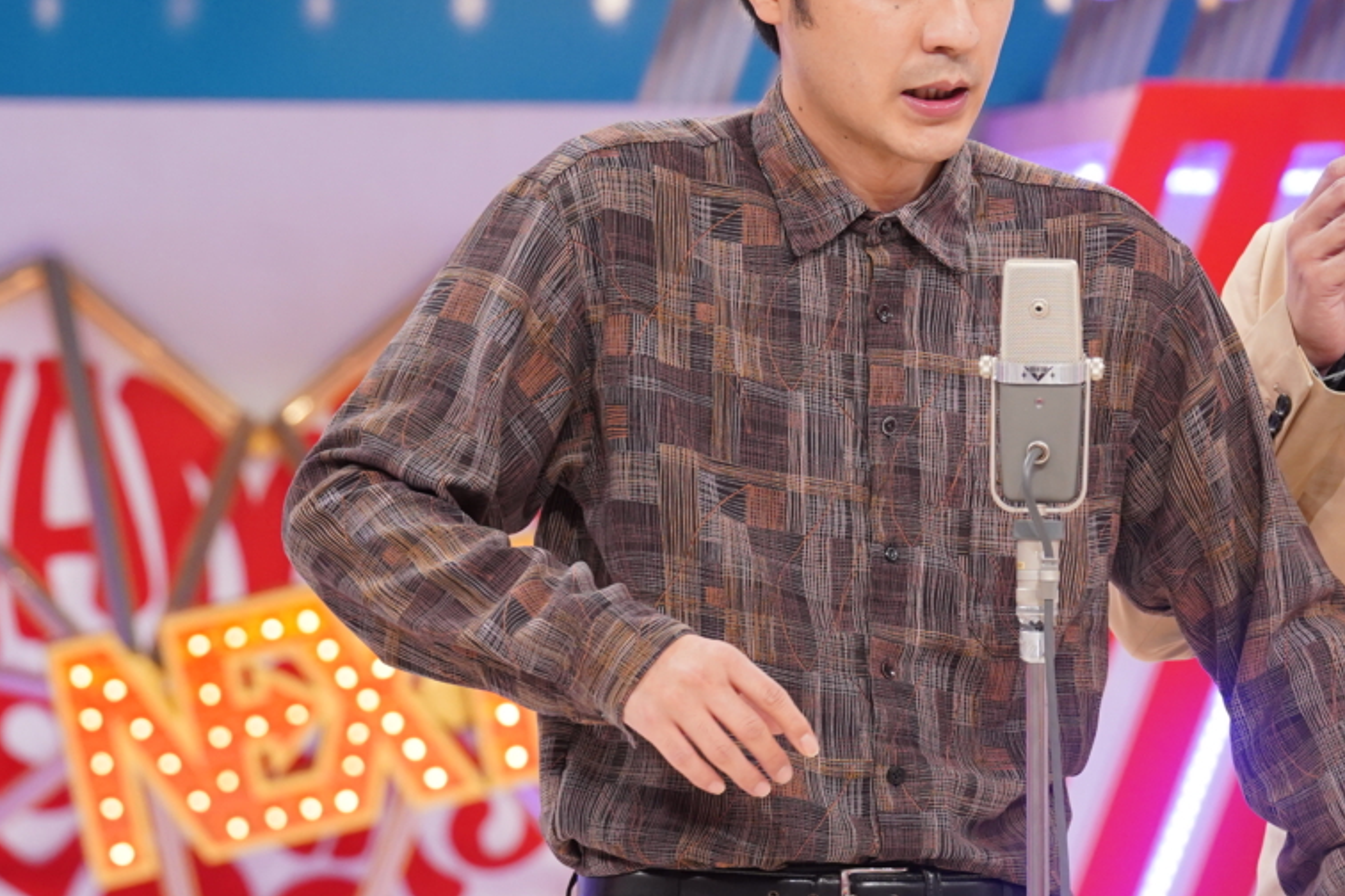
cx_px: 1124
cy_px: 474
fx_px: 12963
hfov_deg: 5.9
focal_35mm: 347
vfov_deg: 4.0
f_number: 5
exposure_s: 1/250
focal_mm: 164
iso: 2000
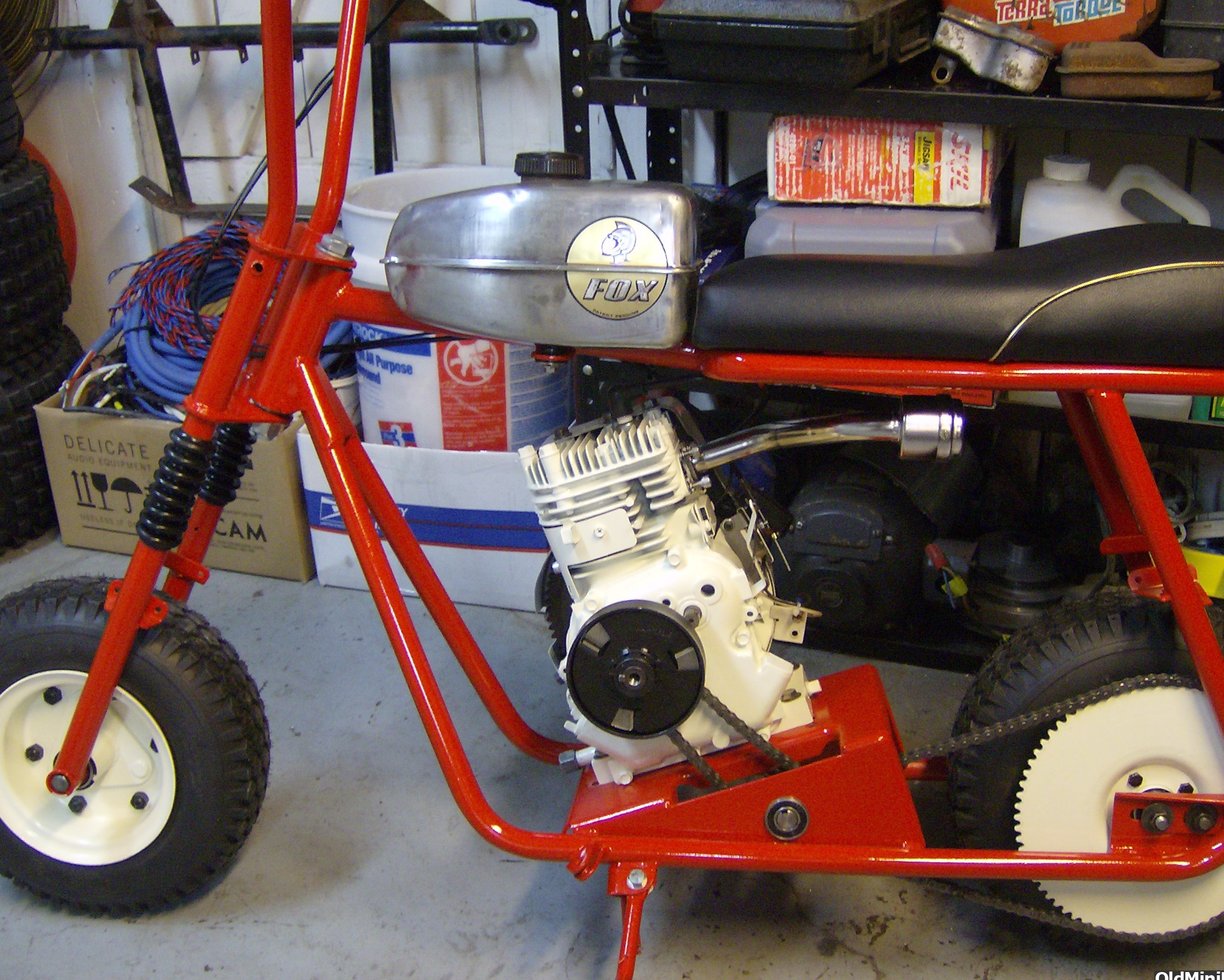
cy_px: 479
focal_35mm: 39
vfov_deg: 38.2
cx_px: 630
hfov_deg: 46.8
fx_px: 1413
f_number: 2.8
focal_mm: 6
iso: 200
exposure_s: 1/12.8
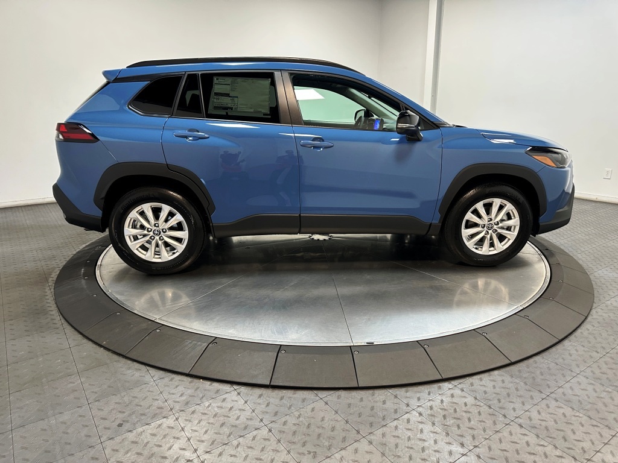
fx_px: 428
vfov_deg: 56.8
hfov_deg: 71.6
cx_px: 309
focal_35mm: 24
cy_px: 232
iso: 400
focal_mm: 6.86
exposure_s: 1/60
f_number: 1.78
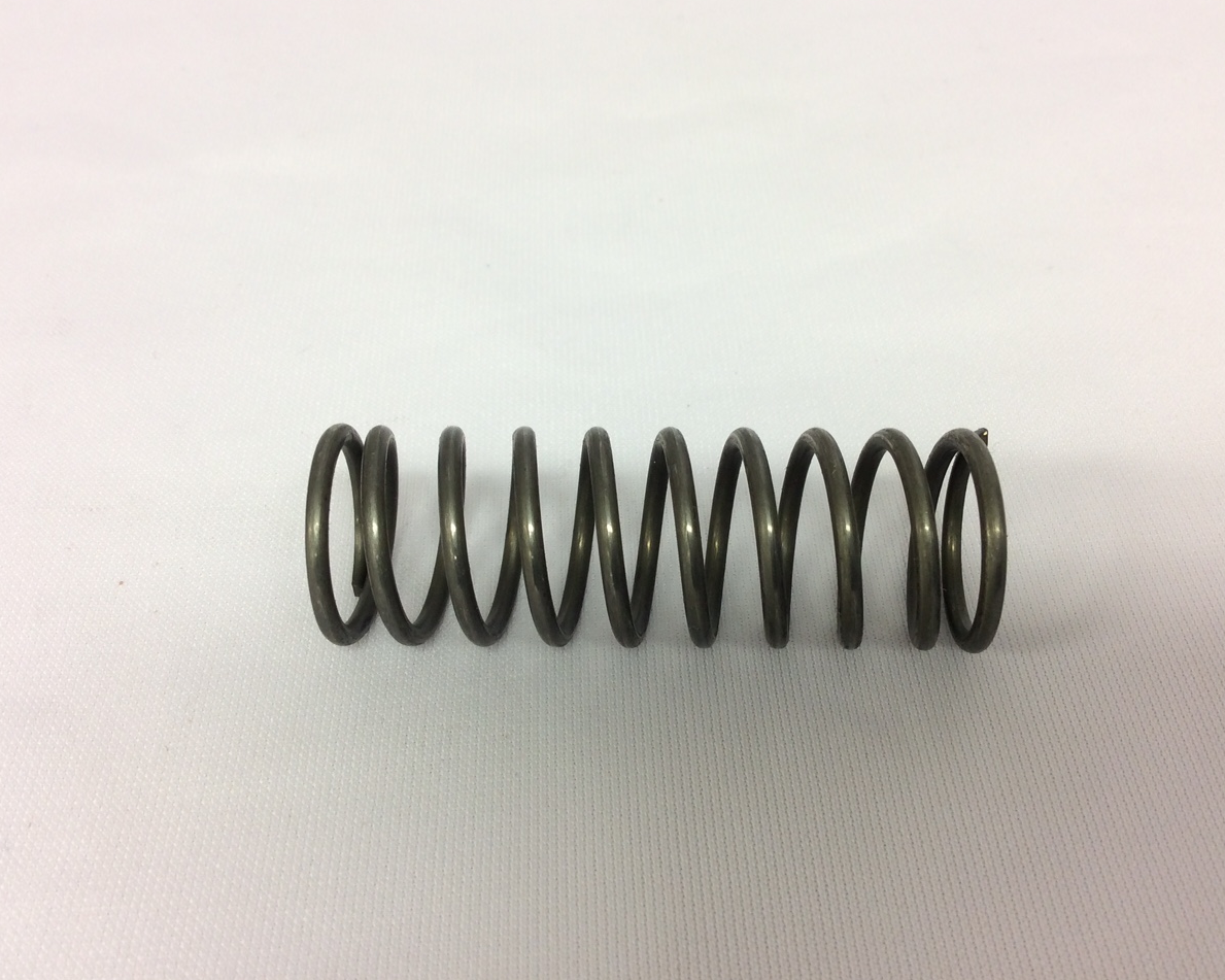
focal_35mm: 34
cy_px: 483
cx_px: 633
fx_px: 1233
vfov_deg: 43.4
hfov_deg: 52.8
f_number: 2.4
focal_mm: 3.3
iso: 50
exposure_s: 1/24
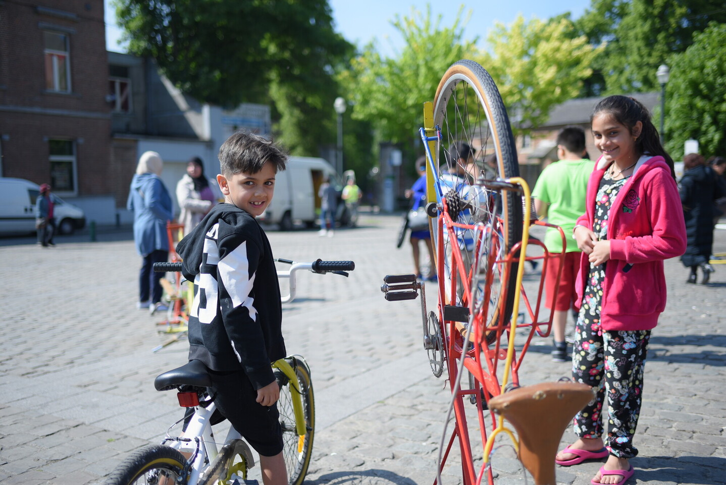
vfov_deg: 37.9
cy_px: 242
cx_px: 363
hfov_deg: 54.4
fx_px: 706
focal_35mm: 35
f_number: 1.8
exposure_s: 1/2000
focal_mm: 35
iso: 100
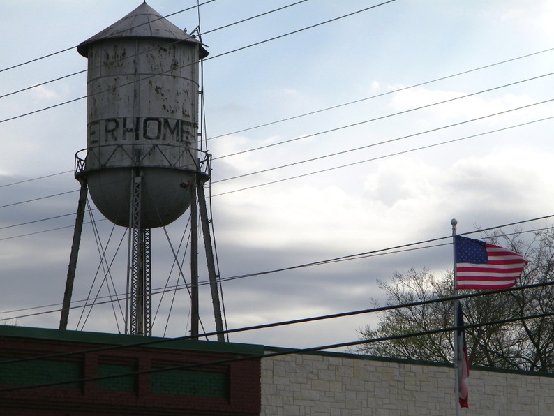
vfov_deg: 11.0
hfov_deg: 14.6
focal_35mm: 135
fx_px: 2161
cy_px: 209
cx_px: 276
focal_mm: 23.9
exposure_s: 1/400
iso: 80
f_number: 9.8
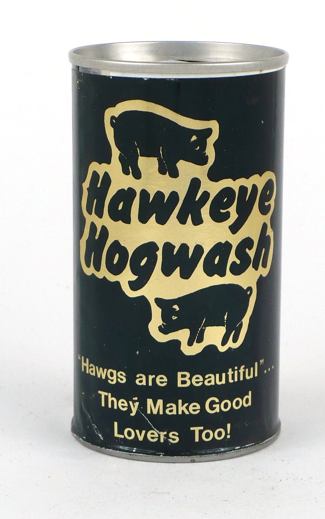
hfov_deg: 10.6
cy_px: 259
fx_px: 1757
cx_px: 175
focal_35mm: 124
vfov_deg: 16.8
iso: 100
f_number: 3.3
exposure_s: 1/400
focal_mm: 12.9
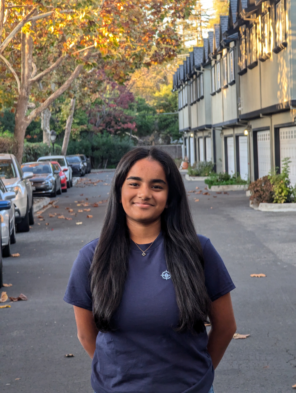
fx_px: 1206
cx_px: 148
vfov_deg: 18.5
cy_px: 196
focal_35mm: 106
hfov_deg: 14.0
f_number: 3.5
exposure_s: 1/174
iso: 453
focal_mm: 19
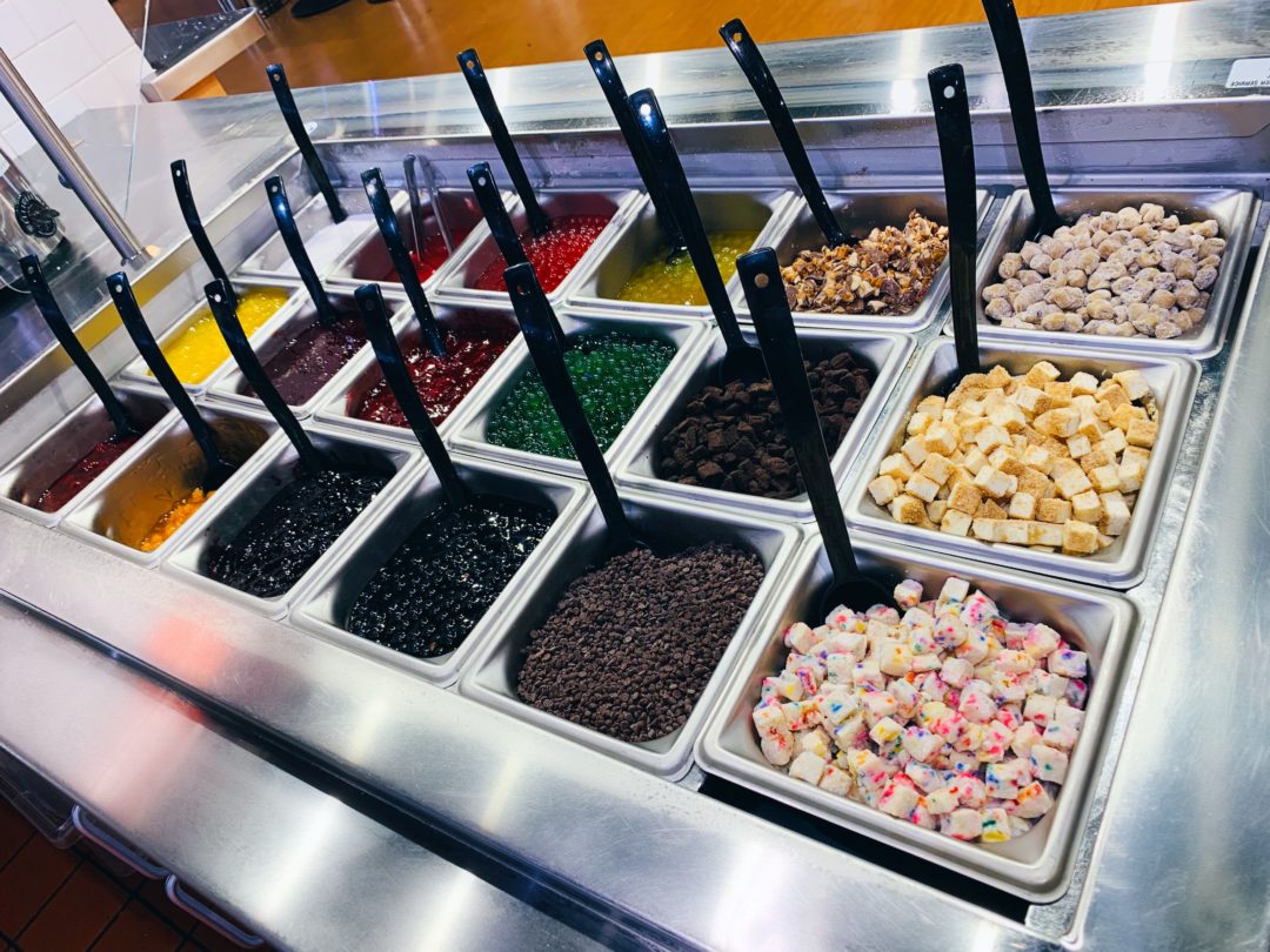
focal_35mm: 26
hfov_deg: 67.3
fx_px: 954
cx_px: 635
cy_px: 476
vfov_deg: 53.1
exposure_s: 1/120
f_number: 1.8
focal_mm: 4.25
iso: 50
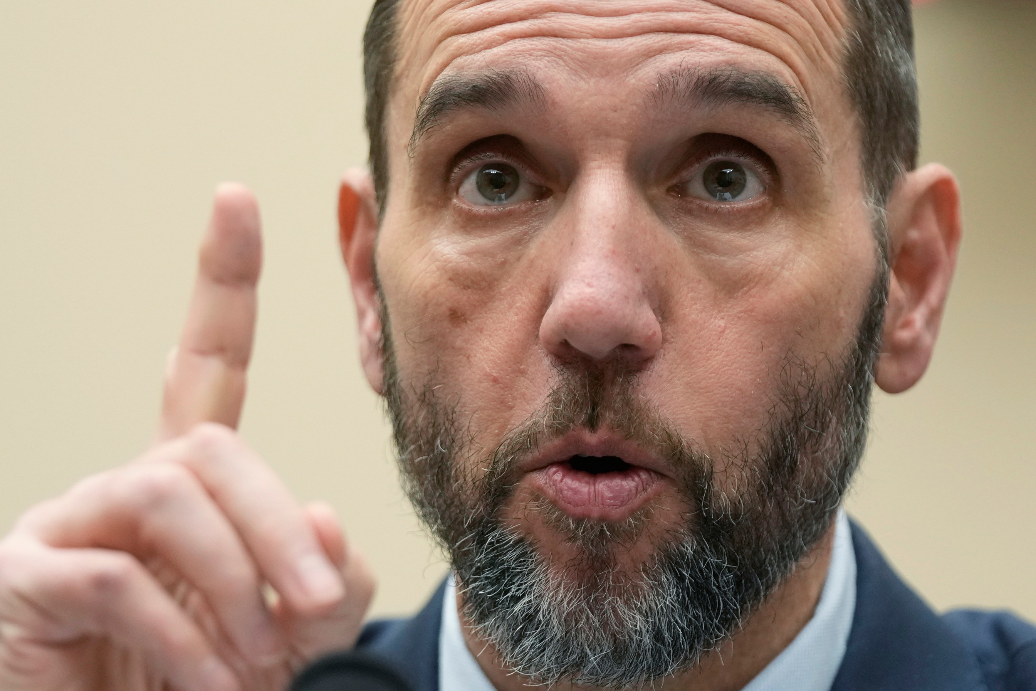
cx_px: 494
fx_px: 8432
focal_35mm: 293
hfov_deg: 7.0
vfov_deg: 4.7
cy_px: 308
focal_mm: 152
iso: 2000
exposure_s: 1/500
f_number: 2.8
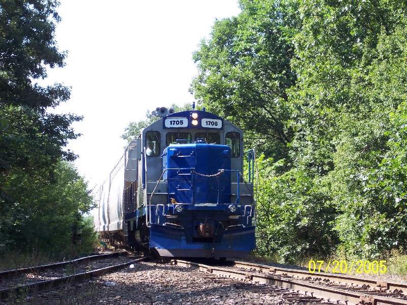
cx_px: 204
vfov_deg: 13.0
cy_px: 152
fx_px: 1340
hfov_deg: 17.3
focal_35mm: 114
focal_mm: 24
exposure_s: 1/250
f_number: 4.8
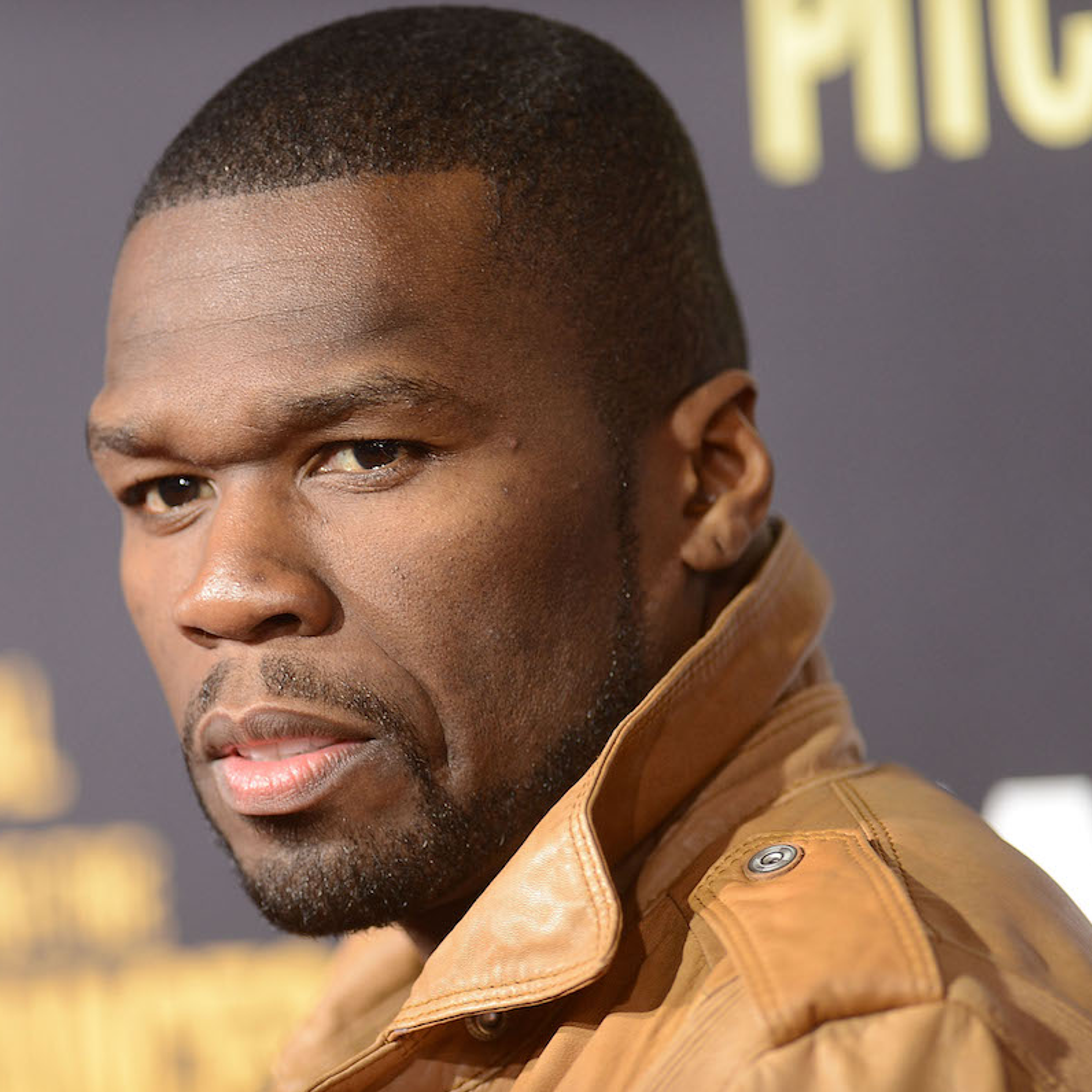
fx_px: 13705
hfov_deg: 4.6
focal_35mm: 384
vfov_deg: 4.6
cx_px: 398
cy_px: 547
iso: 1000
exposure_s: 1/250
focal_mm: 300
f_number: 2.8
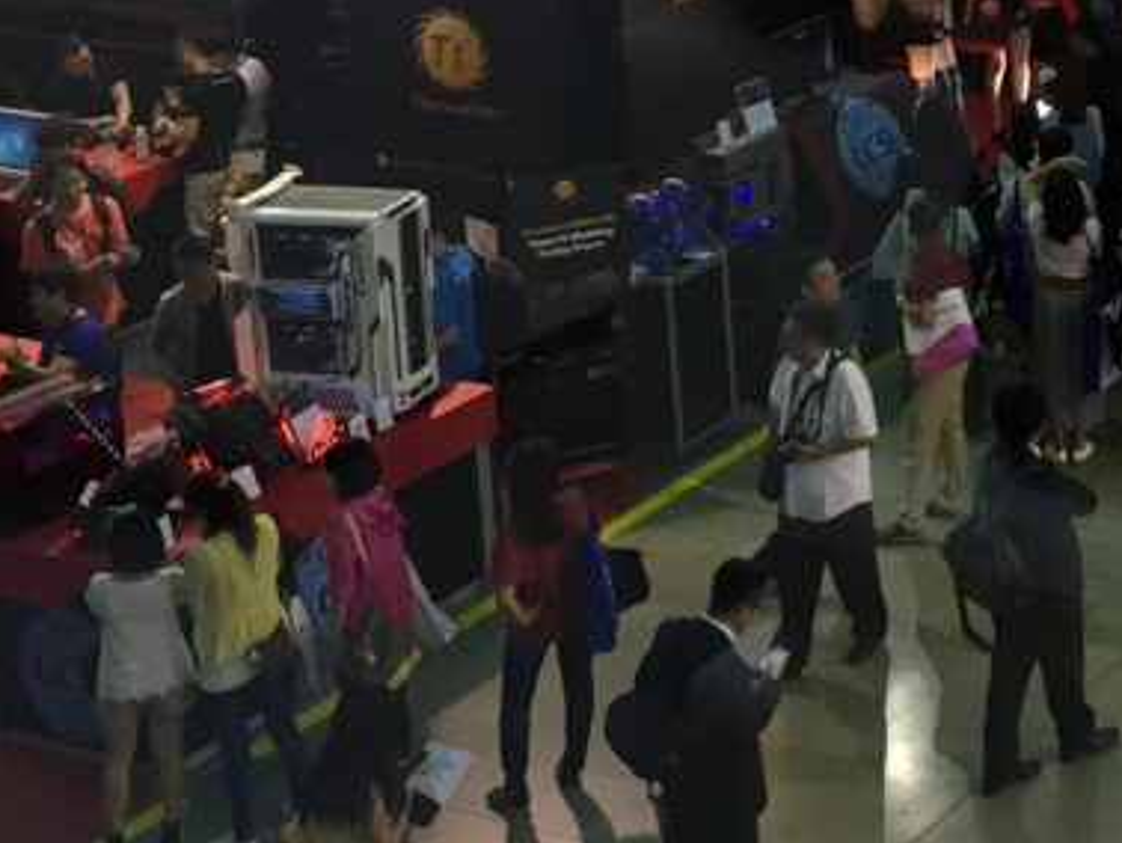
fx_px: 2984
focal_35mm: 92
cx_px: 1395
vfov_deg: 15.4
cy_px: -193
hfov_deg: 19.8
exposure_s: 1/30
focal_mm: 4.15
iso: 32
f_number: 2.2
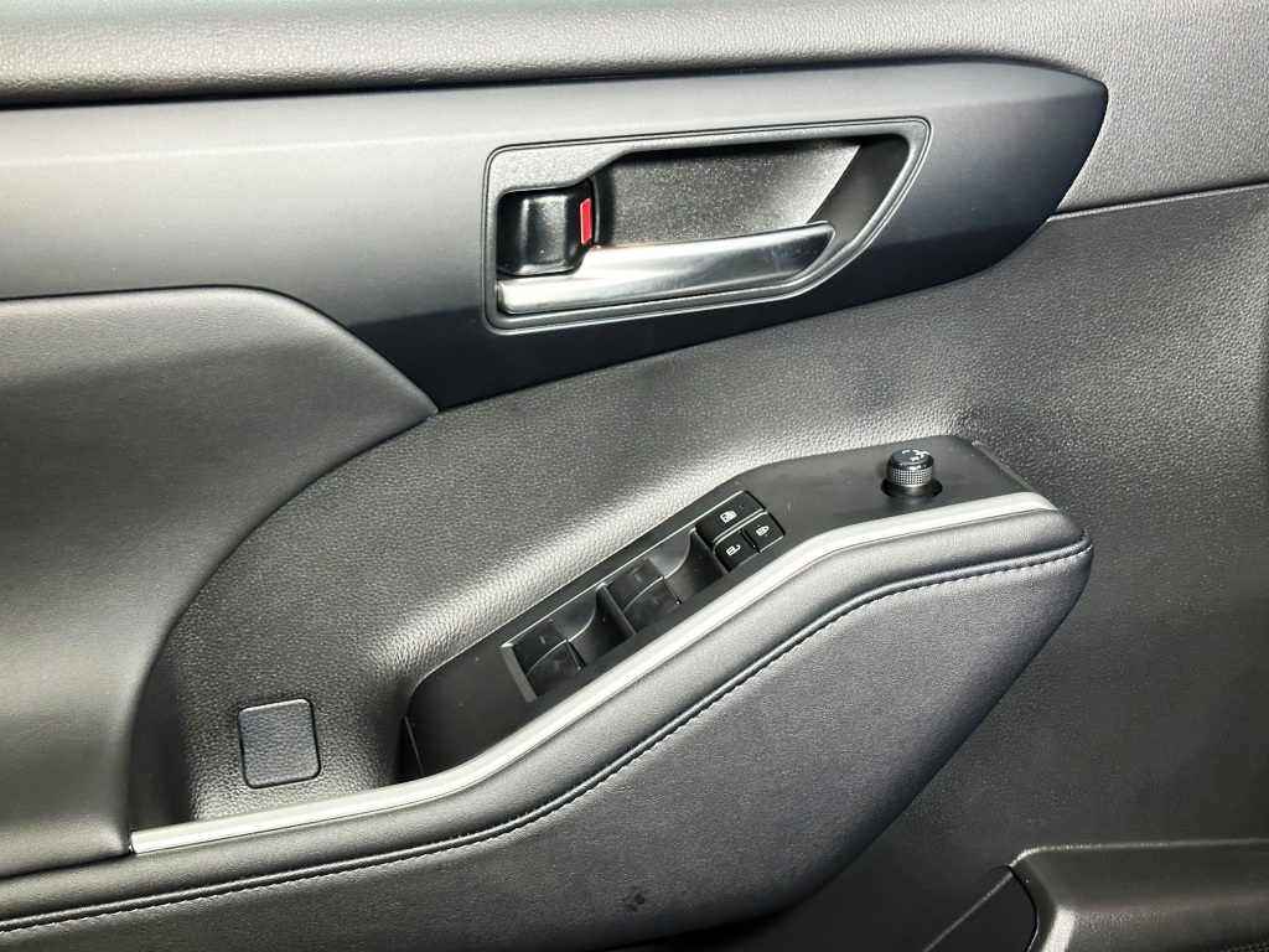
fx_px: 1760
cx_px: 634
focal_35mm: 48
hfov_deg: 39.7
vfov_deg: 30.3
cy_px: 476
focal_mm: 6.86
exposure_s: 1/40
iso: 320
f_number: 1.78
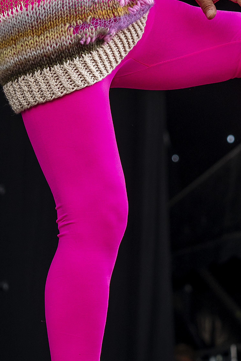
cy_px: 19
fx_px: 1878
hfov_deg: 7.3
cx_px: 201
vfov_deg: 10.9
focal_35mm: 187
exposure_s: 1/1250
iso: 800
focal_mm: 70
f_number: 4
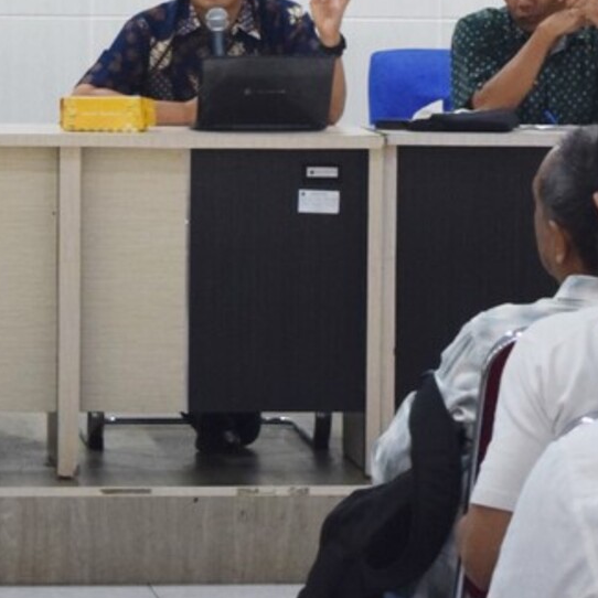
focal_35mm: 282
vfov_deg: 6.2
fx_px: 5512
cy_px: 5
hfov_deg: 6.2
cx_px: 222
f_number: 5.3
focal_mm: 48
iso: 1400
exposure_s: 1/60
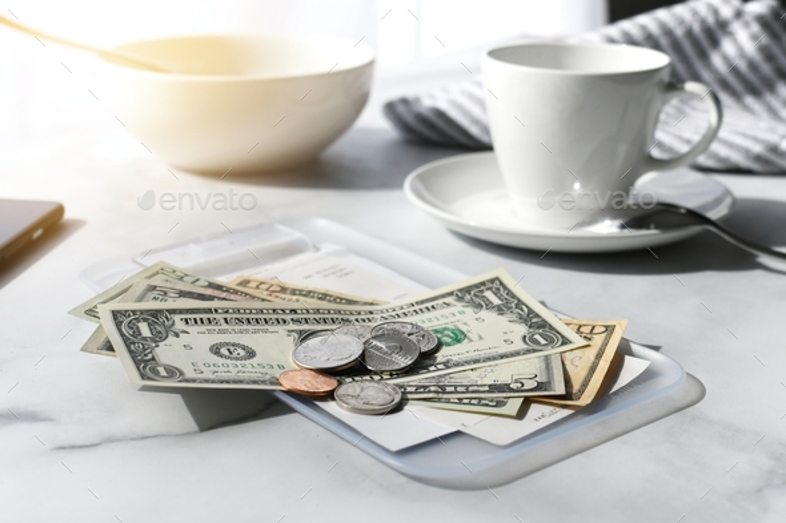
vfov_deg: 25.7
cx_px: 393
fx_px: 1146
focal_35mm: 52
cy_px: 262
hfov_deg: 37.9
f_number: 5.6
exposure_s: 1/1250
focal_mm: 35
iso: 200
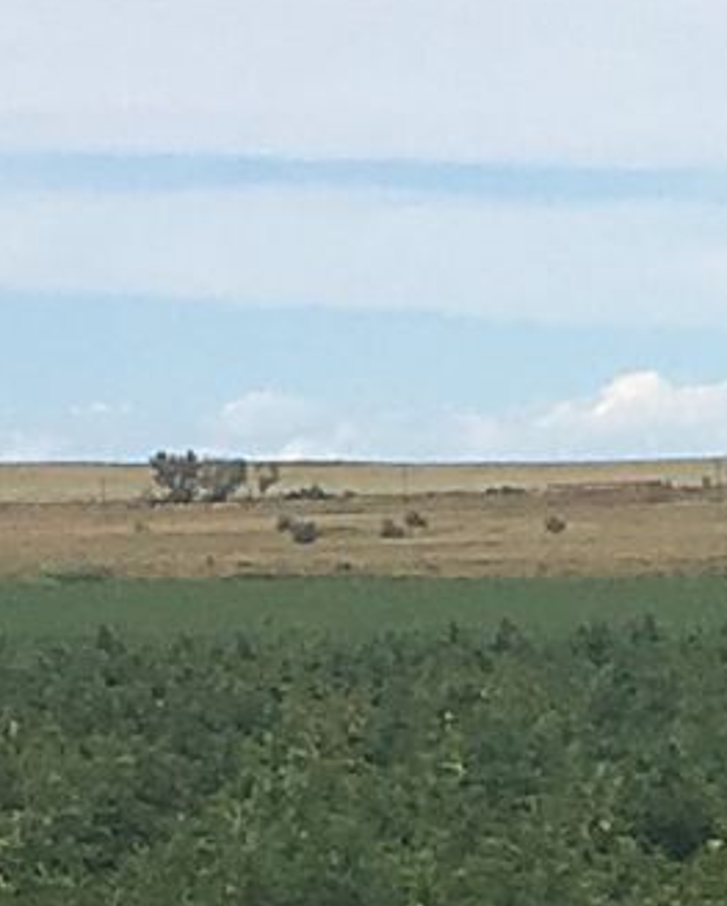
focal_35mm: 230
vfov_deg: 7.9
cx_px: 1609
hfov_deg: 6.5
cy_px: 2051
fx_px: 6177
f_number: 2.2
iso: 32
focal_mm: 4.15
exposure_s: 1/2639
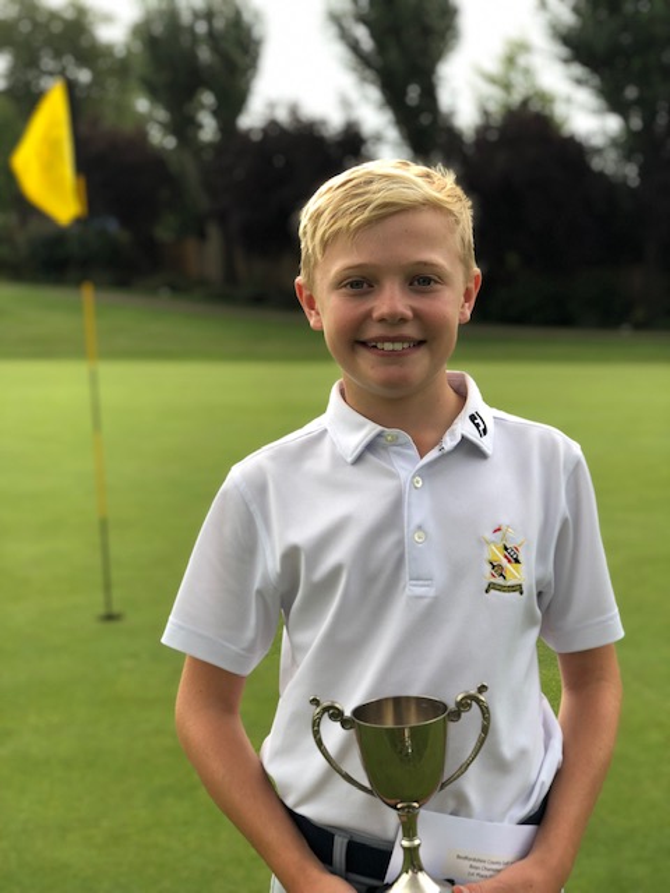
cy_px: 446
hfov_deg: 28.0
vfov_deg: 36.8
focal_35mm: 52
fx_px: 1342
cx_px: 335
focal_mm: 6
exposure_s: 1/120
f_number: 2.4
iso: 25
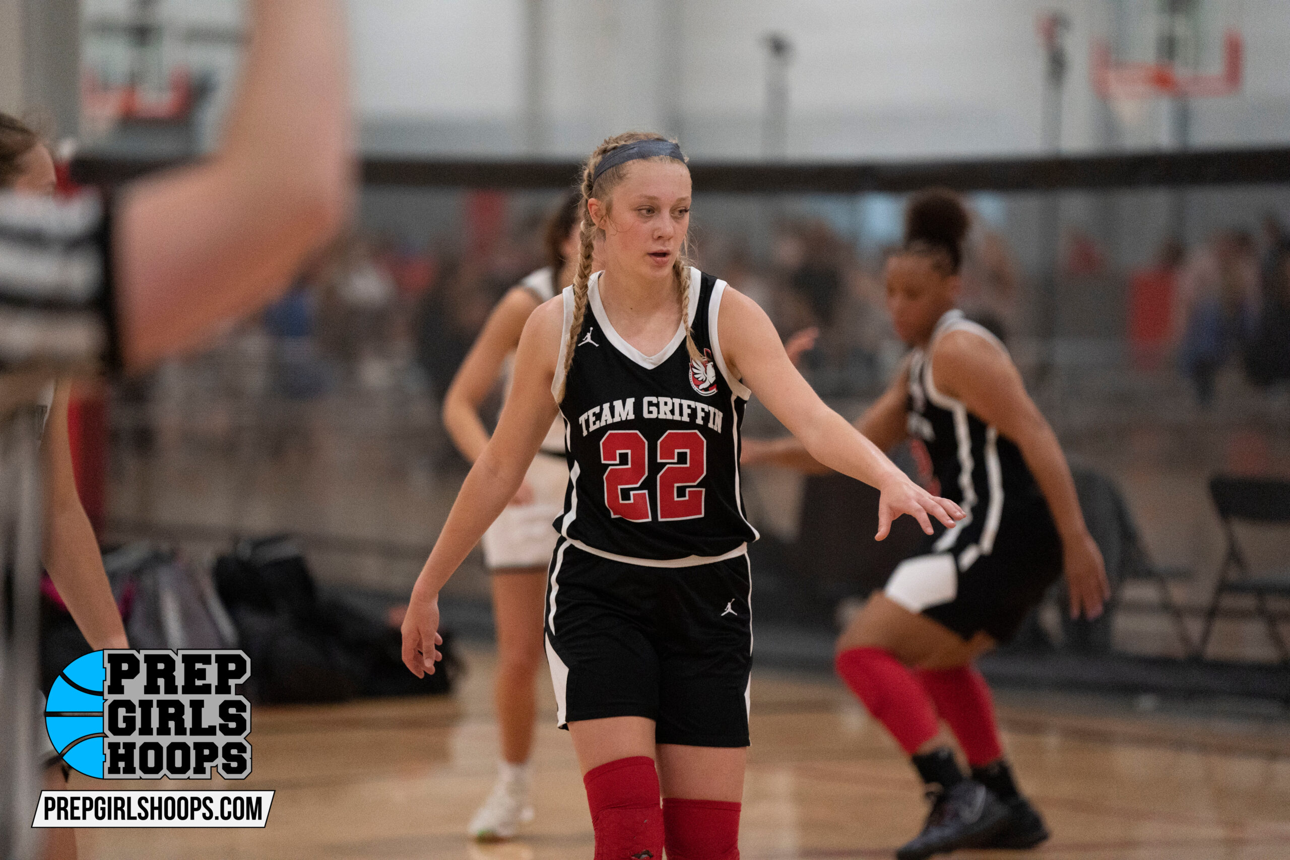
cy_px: 430
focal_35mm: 200
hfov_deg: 10.3
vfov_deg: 6.9
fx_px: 7167
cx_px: 645
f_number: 2.8
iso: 6400
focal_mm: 200
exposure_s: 1/1600
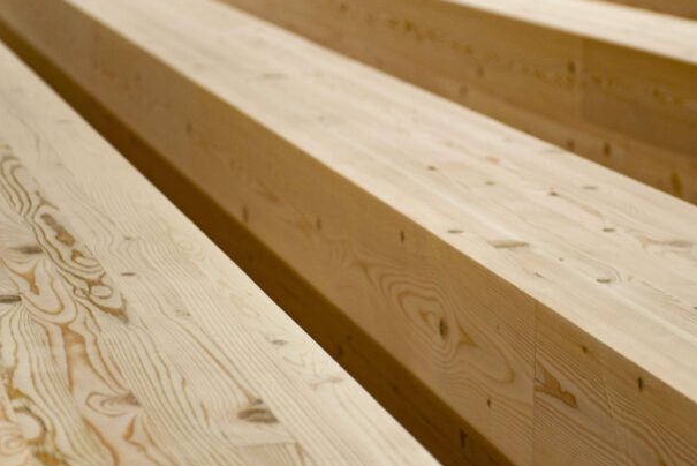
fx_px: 2286
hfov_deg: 17.3
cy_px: 176
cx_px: 414
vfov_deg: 11.6
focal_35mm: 118
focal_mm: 62
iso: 250
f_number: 5
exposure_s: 1/13
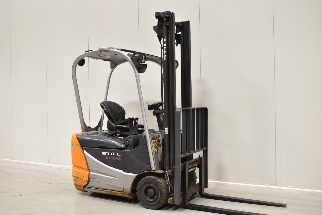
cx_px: 161
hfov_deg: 53.1
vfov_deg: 36.9
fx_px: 322
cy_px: 108
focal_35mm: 36
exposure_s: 1/25
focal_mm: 24
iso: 1000
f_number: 5.6
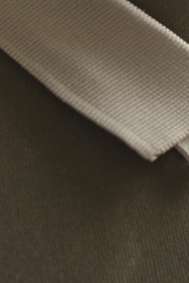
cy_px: 20
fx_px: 843
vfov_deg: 18.7
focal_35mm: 107
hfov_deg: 12.7
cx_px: 168
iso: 100
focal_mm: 24
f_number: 2.5
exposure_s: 1/30
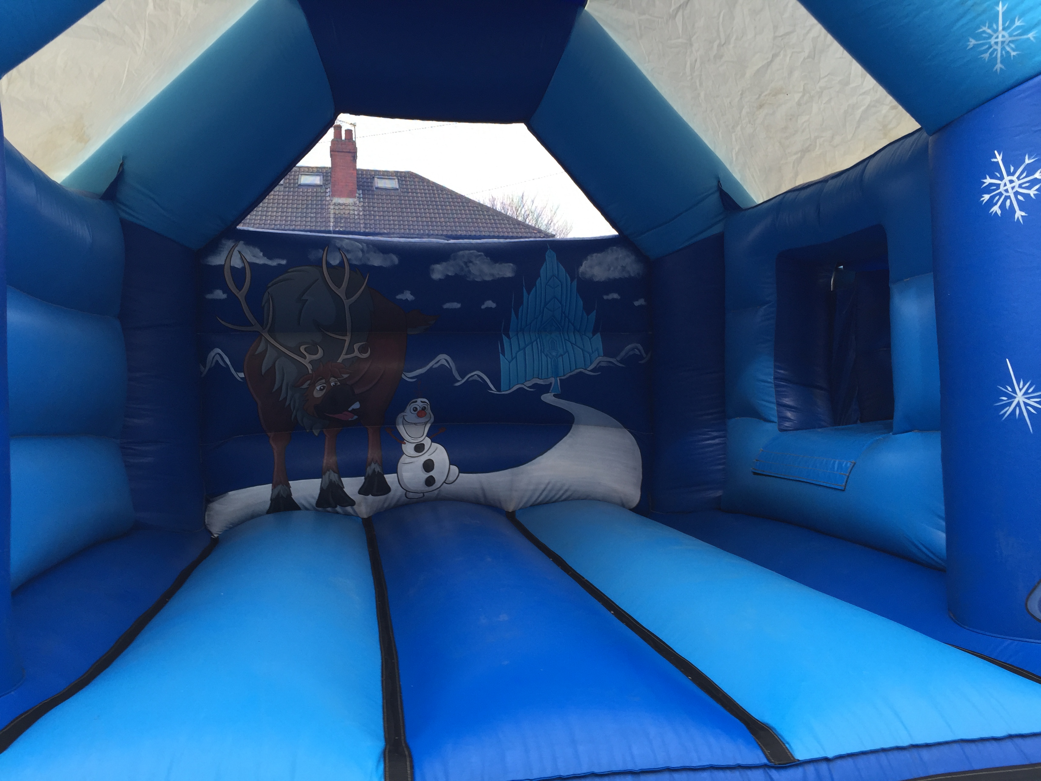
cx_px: 520
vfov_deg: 48.2
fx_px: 872
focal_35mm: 29
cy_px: 390
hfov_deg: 61.7
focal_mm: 4.15
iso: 32
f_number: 2.2
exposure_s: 1/213
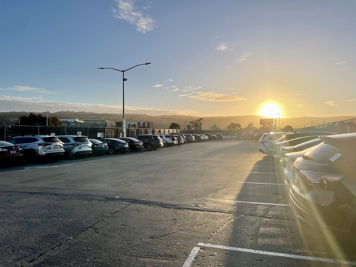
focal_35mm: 26
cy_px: 134
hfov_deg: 67.3
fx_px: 267
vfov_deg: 53.1
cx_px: 178
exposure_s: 1/3610
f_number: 1.6
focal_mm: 4.2
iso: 32
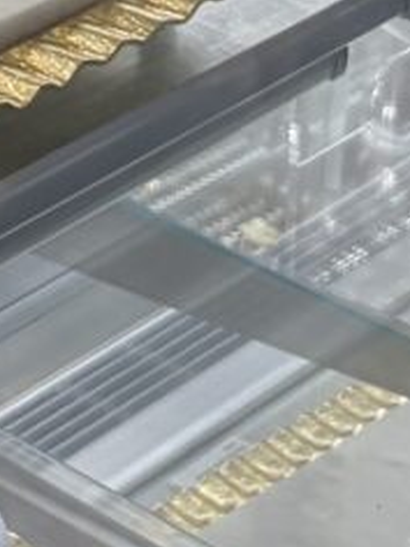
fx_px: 2669
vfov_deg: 9.2
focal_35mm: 169
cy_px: -1115
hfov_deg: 7.6
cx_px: -834
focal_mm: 5.96
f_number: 1.6
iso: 80
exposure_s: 1/232
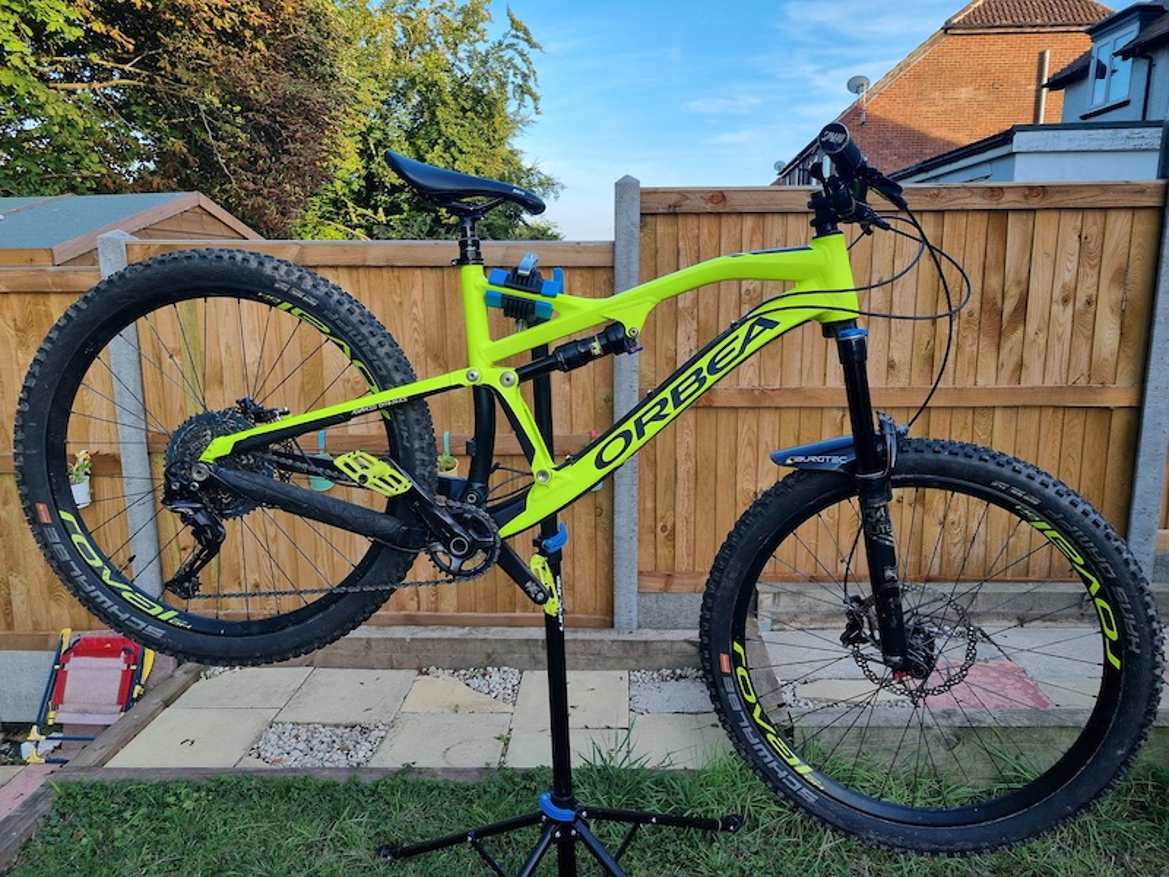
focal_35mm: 26
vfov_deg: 53.1
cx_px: 584
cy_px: 438
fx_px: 878
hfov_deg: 67.3
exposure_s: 1/572
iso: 50
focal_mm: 5.4
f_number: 1.8
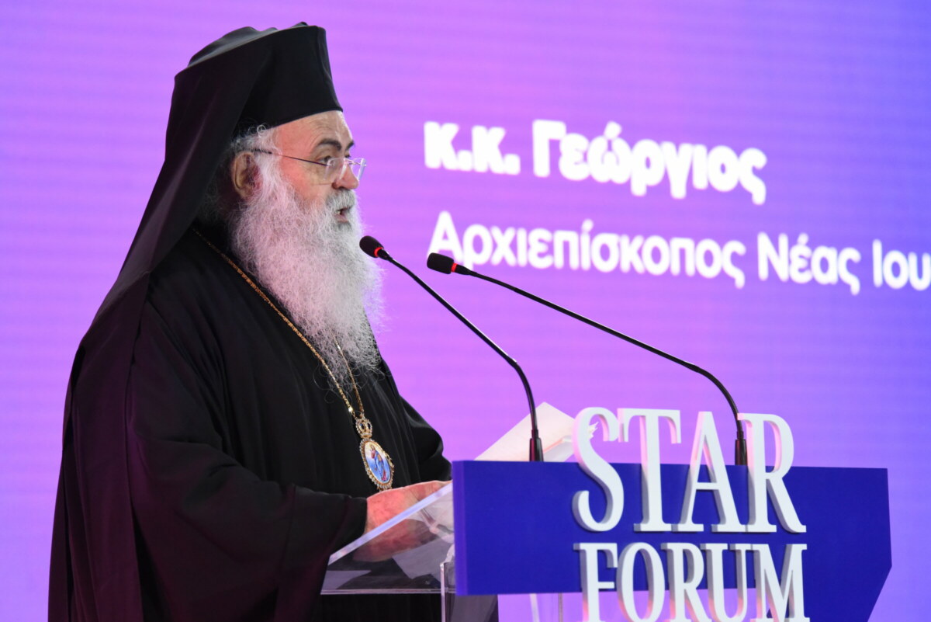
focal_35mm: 165
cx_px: 466
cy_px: 311
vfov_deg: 8.3
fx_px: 4268
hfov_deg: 12.4
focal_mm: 165
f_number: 5.6
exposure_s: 1/500
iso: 6400
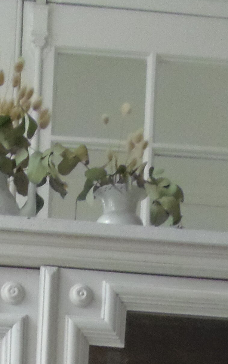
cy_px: 568
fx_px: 894
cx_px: 22
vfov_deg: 19.6
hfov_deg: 14.4
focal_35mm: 90
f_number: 2.9
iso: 320
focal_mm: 4.3
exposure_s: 1/30
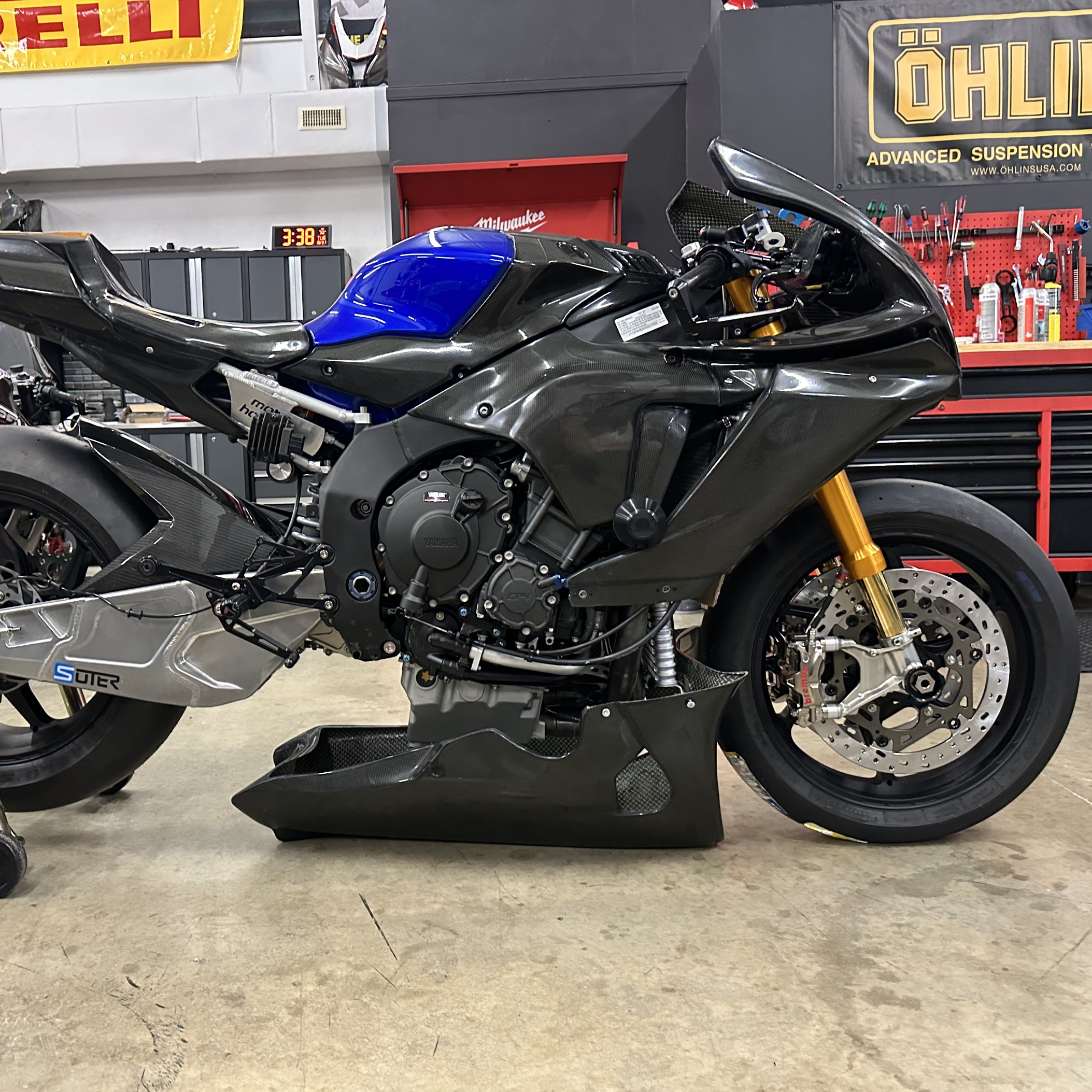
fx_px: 1035
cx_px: 447
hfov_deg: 55.3
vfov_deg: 55.6
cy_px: 534
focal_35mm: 29
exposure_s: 1/40
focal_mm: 6.86
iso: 640
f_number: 1.78
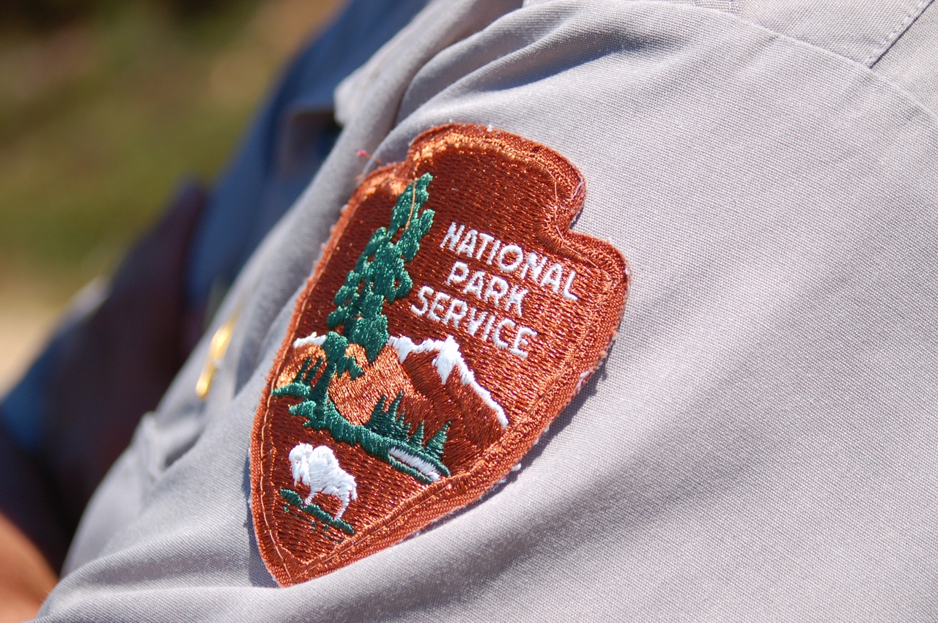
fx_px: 3124
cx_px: 469
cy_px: 312
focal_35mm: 120
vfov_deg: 11.4
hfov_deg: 17.1
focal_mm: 80
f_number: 6.3
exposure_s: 1/640
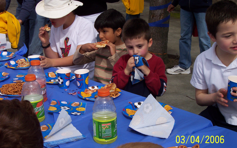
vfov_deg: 19.4
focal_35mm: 67
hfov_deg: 30.6
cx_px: 118
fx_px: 433
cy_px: 73
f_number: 5.6
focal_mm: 13.3
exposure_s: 1/700
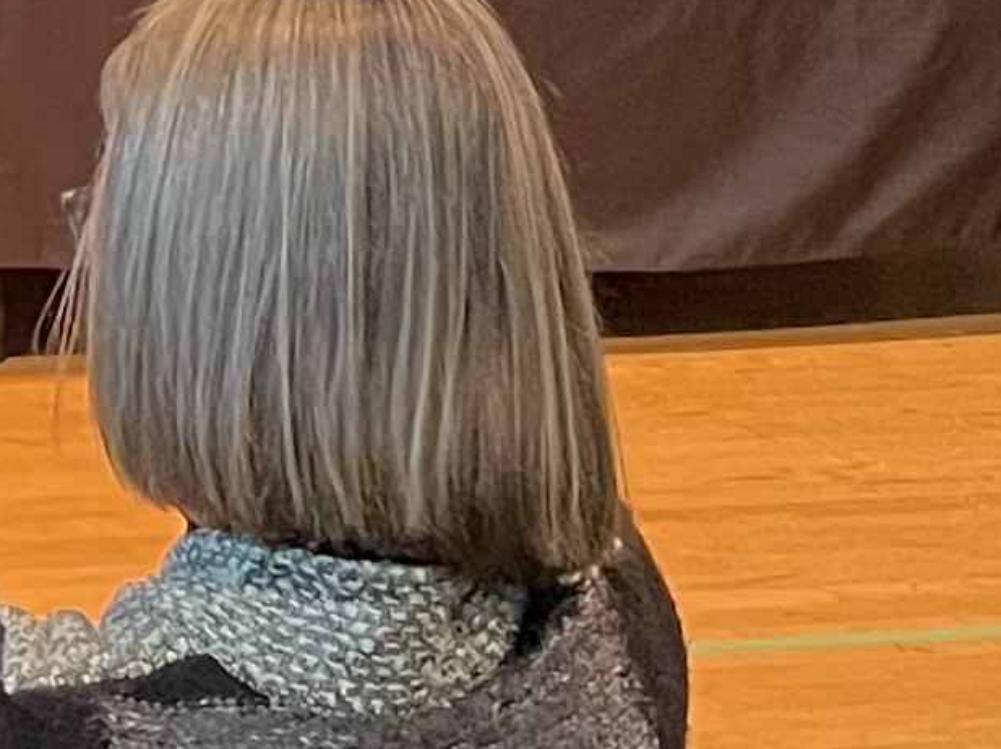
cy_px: -631
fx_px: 4913
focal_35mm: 170
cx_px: -758
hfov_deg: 10.9
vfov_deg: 8.4
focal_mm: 4.2
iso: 400
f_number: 1.6
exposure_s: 1/60
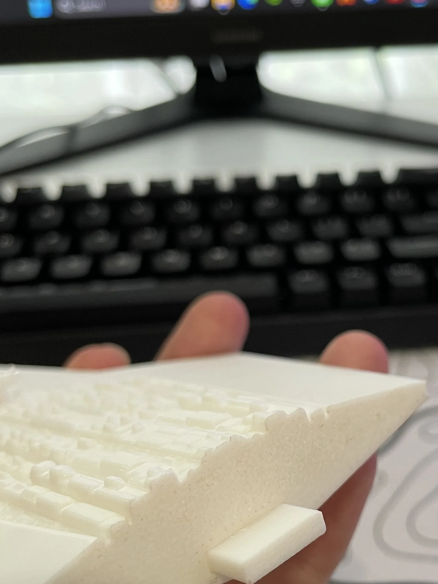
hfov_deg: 31.1
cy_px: 348
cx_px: 315
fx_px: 776
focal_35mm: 46
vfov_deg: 41.1
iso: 100
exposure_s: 1/60
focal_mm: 4.2
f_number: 1.6
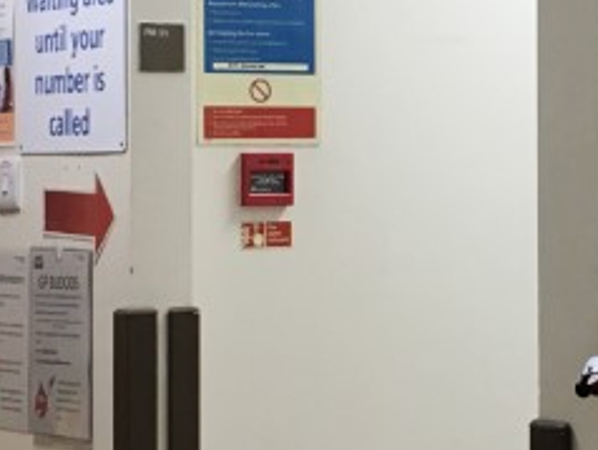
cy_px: 78
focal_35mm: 146
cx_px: 676
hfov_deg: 13.2
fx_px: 2525
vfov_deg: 10.1
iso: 50
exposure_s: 1/33
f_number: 2.2
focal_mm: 4.15
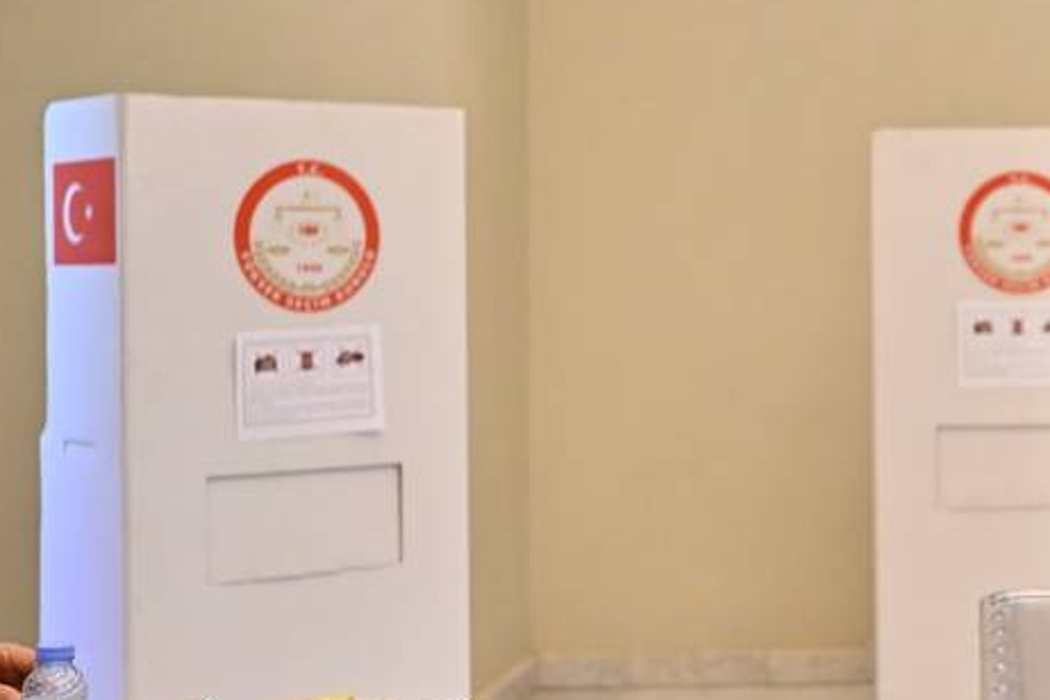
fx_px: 2313
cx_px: 1202
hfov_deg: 23.7
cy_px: 259
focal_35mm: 79
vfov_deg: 17.2
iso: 2000
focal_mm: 30.5
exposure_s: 1/200
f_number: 3.2
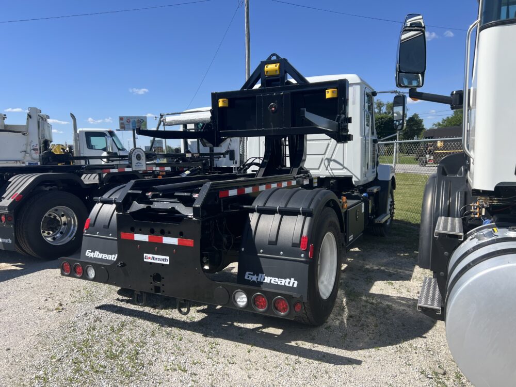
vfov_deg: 53.1
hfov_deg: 67.3
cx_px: 258
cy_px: 194
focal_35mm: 26
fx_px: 388
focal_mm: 5.7
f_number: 1.5
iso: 50
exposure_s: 1/3571
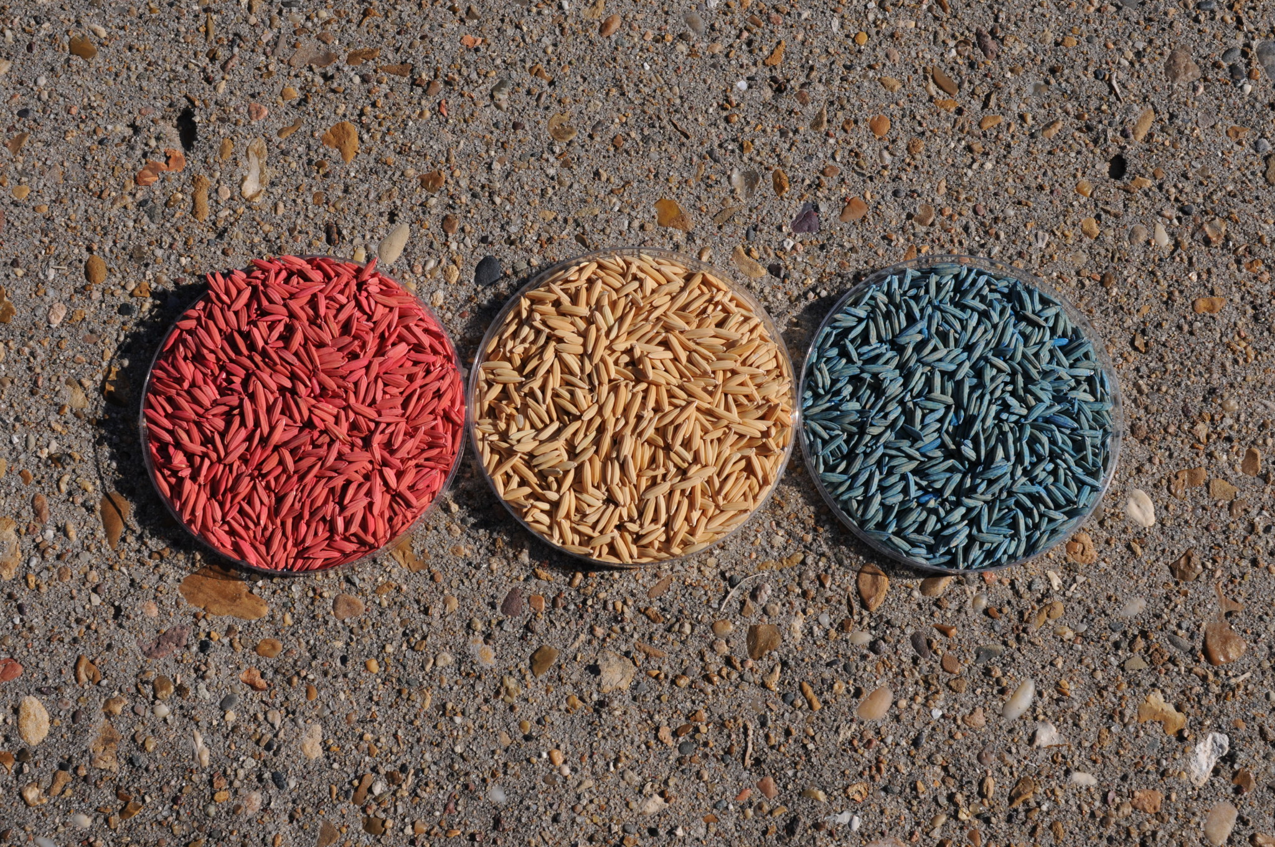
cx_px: 638
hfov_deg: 46.5
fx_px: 1486
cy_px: 424
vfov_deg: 31.8
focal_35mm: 42
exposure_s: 1/500
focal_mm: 28
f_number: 11
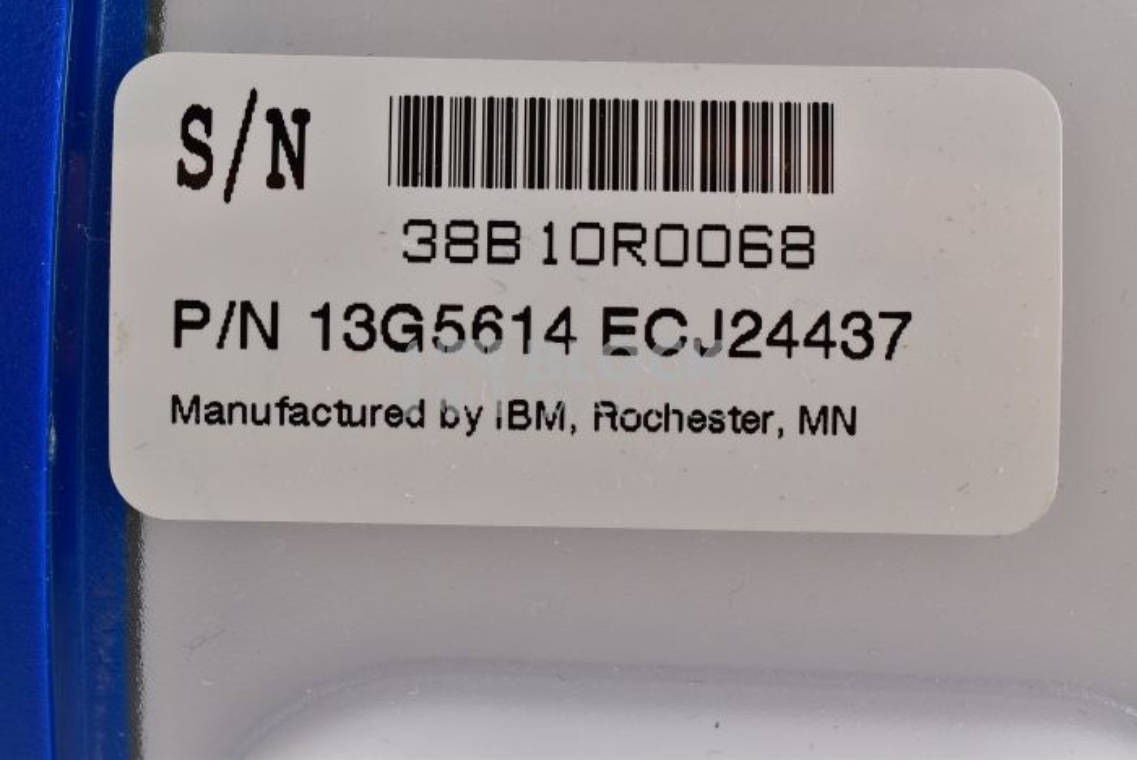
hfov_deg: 24.6
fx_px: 2608
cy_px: 380
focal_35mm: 82
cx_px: 568
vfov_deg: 16.6
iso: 400
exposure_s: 1/160
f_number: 13
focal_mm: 55
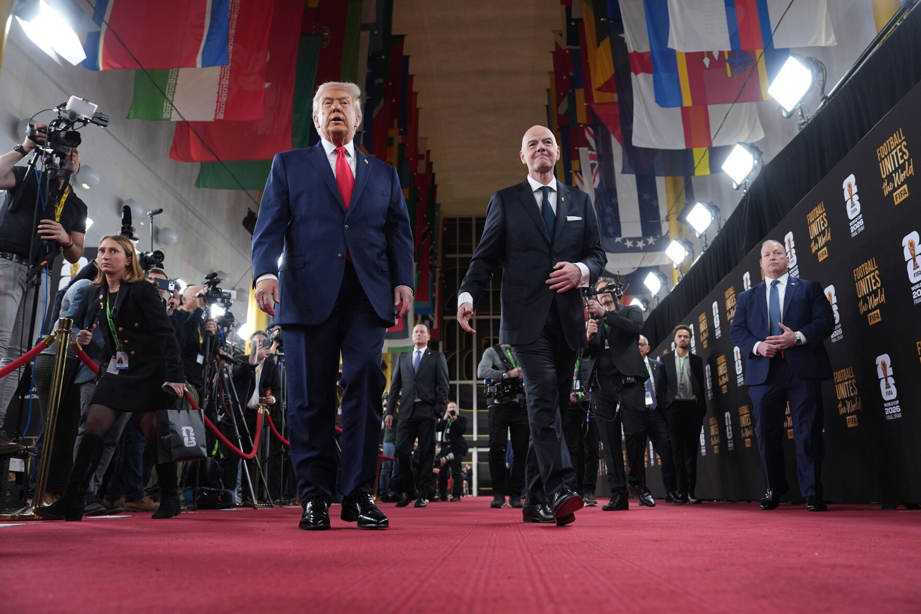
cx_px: 460
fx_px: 742
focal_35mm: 29
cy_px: 307
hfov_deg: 63.7
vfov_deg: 45.0
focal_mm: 29
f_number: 3.5
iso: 2000
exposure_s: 1/400
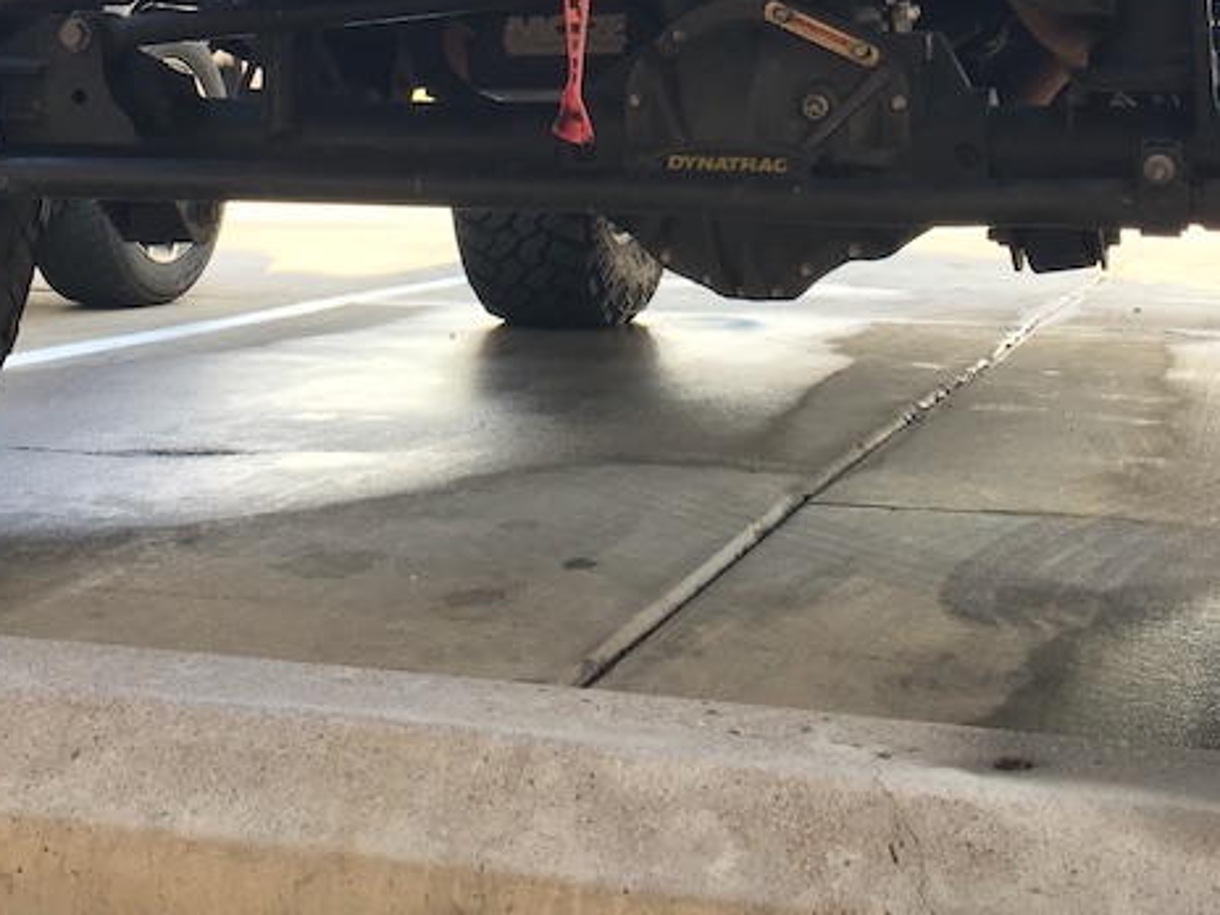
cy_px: -74
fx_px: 2256
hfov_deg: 30.3
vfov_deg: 21.8
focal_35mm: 64
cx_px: 597
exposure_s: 1/120
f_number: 2.2
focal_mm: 4.15
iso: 25
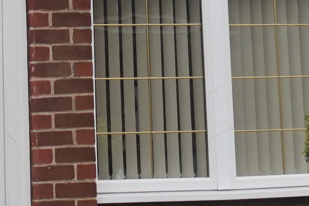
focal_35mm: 182
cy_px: -257
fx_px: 1562
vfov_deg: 7.2
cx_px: 6
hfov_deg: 11.2
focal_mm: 16
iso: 100
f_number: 5.6
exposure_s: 1/80
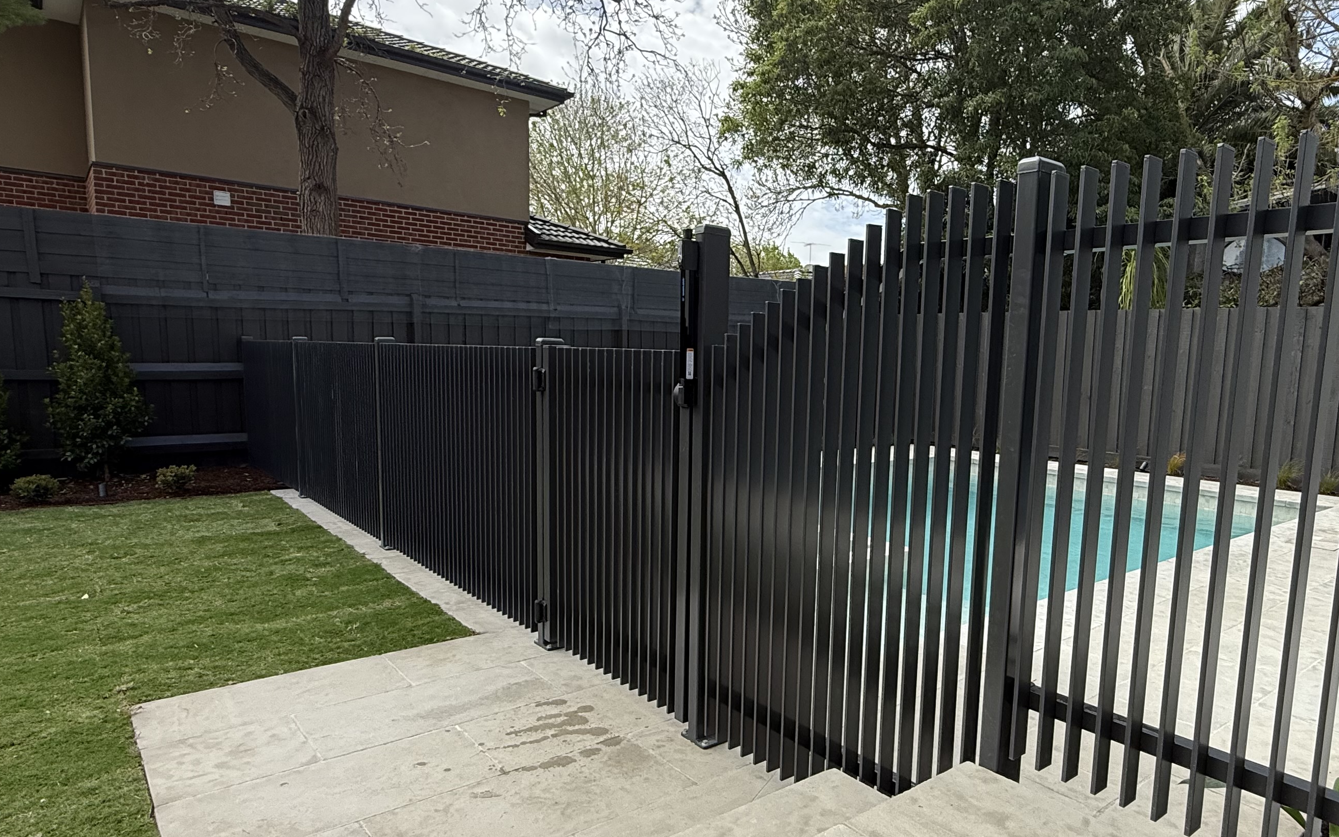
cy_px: 470
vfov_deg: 52.9
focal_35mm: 23
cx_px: 776
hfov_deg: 76.6
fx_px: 839
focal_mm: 2.22
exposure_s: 1/942
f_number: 2.2
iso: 64
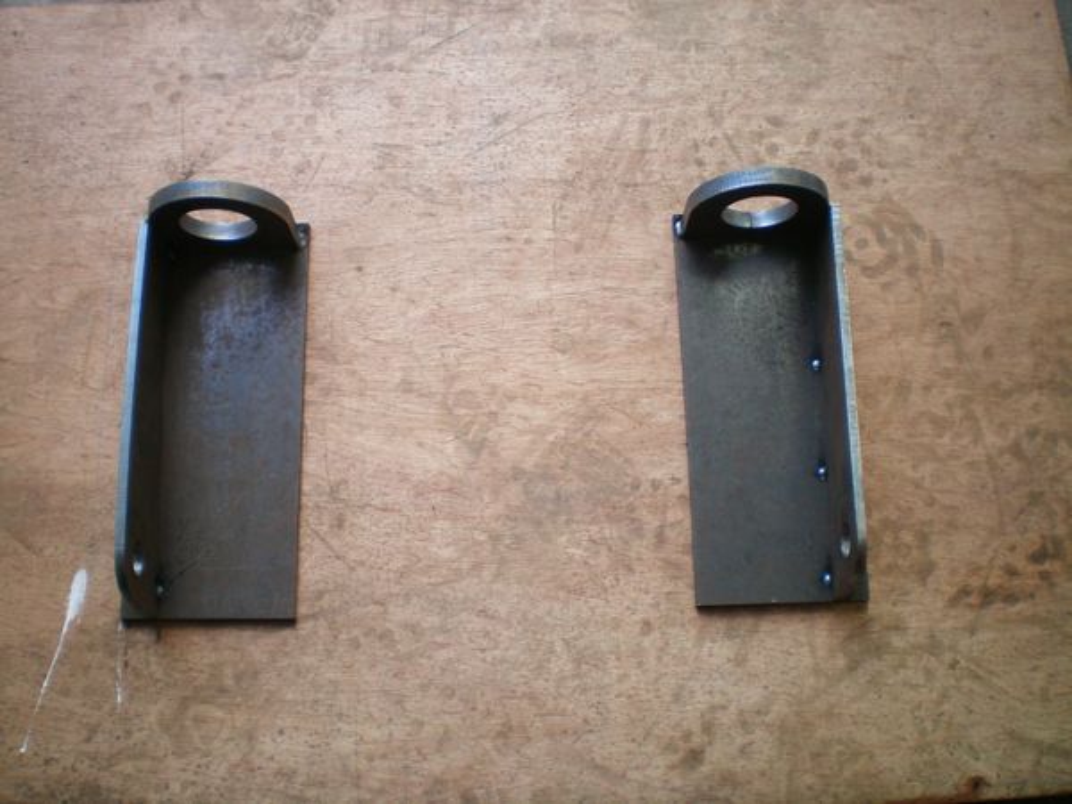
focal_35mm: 38
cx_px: 536
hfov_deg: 49.0
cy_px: 402
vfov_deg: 37.7
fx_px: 1177
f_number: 3.1
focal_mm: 6.3
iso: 64
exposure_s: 1/60
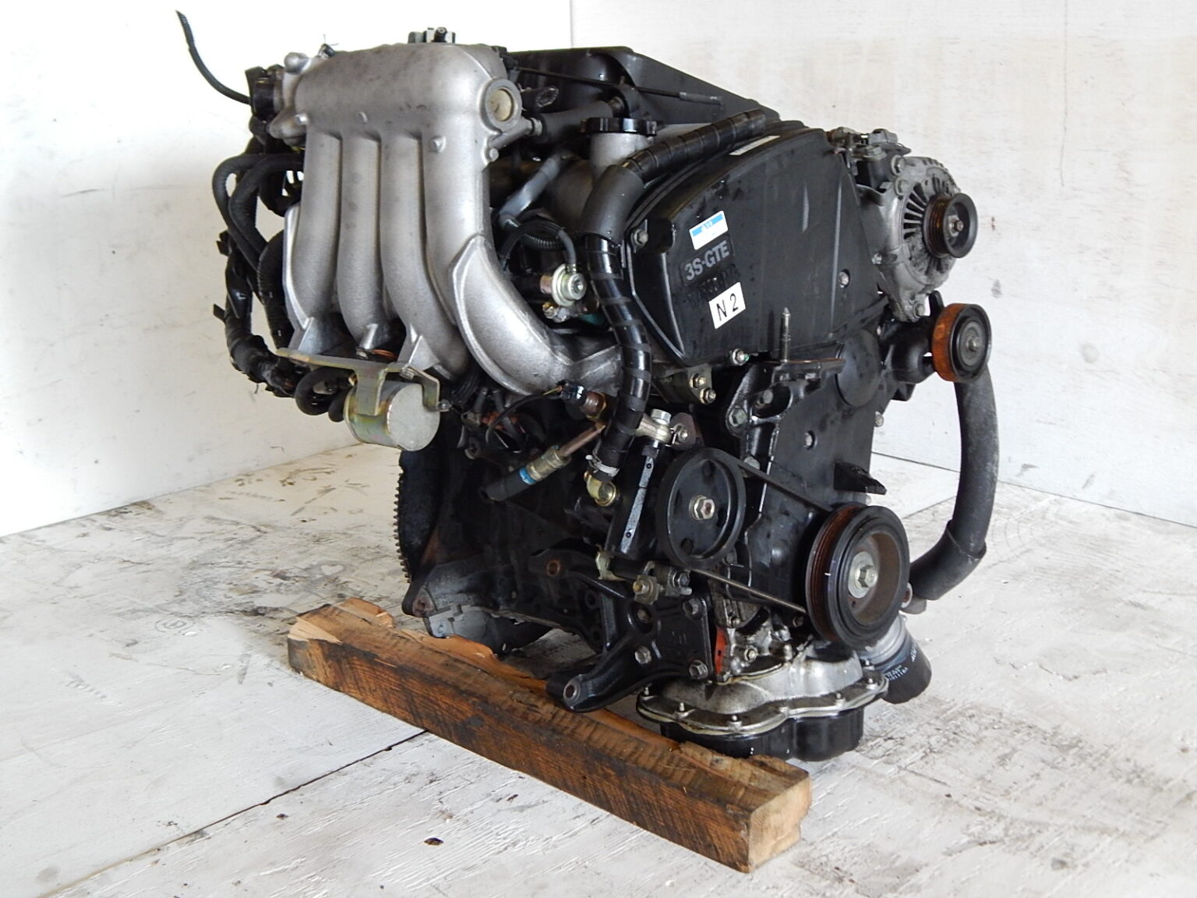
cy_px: 449
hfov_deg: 38.9
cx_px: 598
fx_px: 1694
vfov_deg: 29.7
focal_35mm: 49
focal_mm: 8.6
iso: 400
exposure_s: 1/20
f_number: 3.7
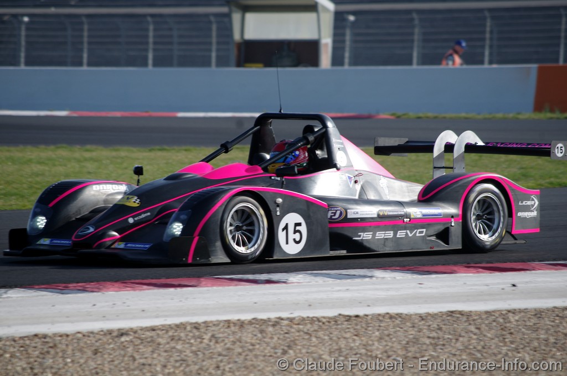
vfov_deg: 4.6
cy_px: 188
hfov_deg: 6.9
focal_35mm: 300
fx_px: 4719
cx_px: 284
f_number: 7.1
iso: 200
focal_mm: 200
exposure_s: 1/500
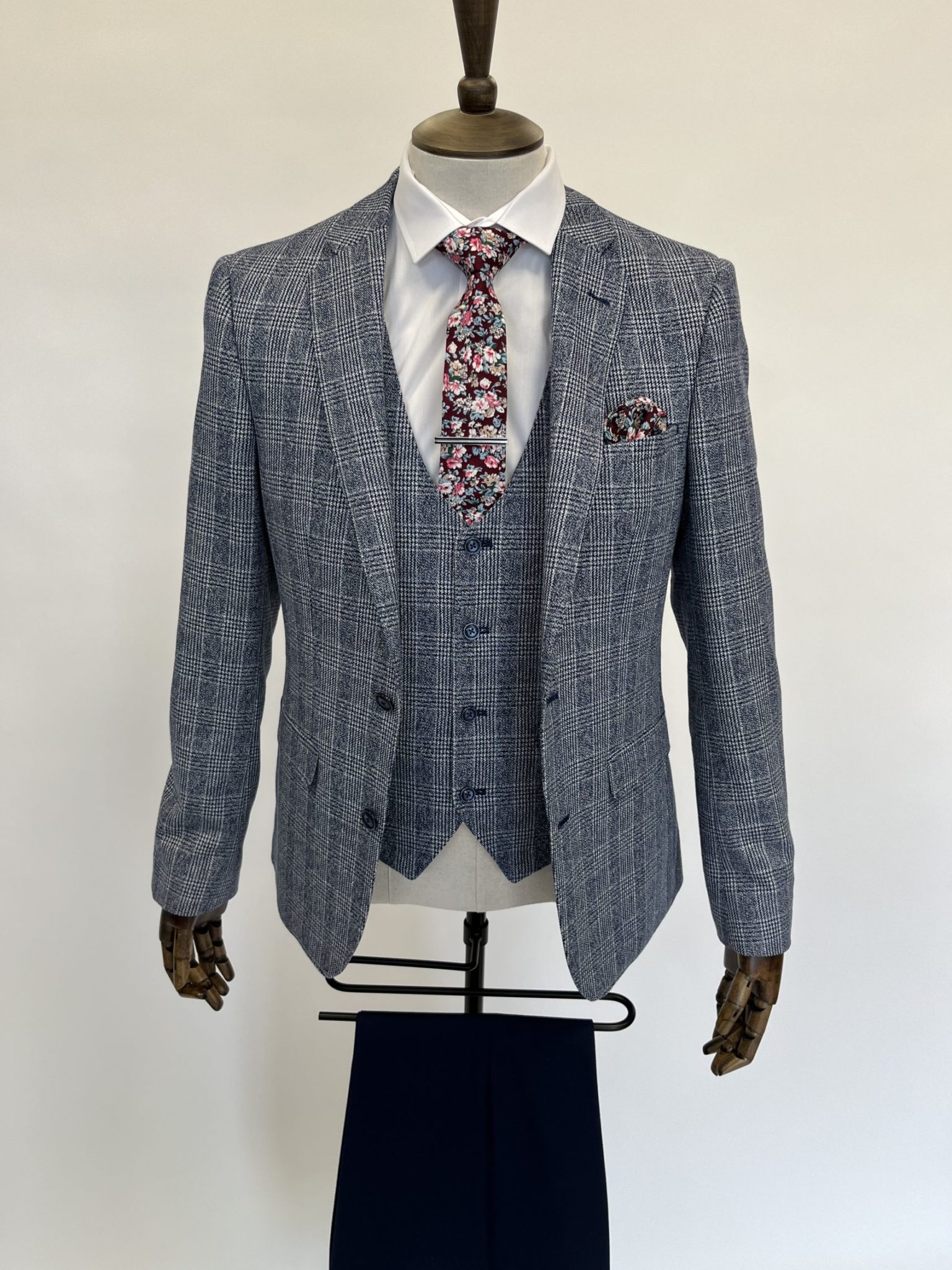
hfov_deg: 53.1
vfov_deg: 67.3
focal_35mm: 26
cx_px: 476
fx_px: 953
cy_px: 635
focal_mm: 5.1
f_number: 1.6
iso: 80
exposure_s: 1/100
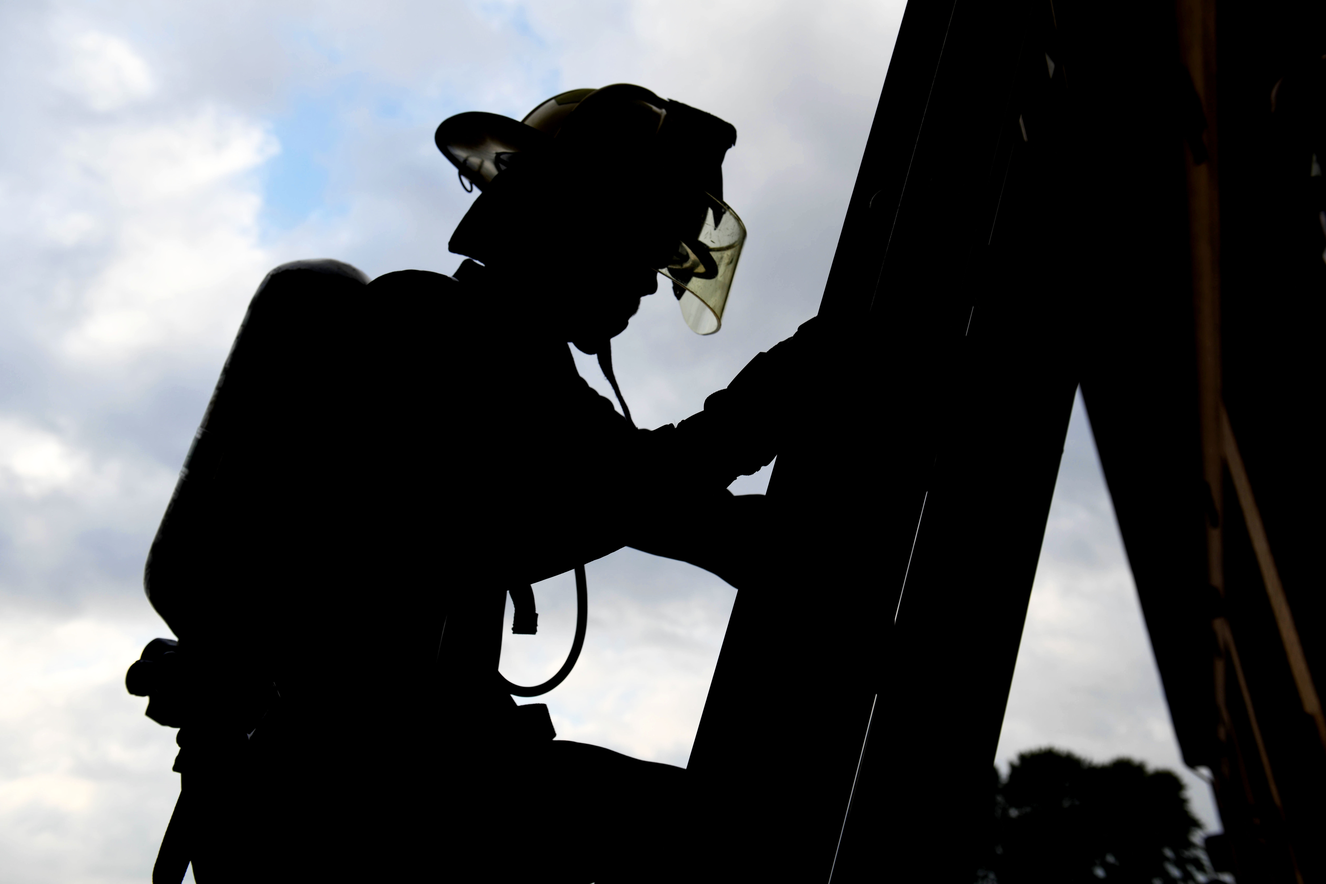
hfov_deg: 58.7
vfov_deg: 41.1
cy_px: 442
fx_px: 1179
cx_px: 663
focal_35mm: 32
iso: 100
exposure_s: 1/400
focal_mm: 32
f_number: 5
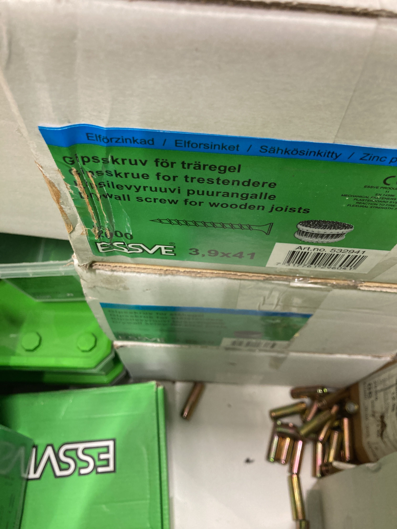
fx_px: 428
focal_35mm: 28
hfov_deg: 49.7
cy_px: 264
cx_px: 198
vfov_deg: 63.4
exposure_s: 1/60
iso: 200
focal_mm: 3.99
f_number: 1.8
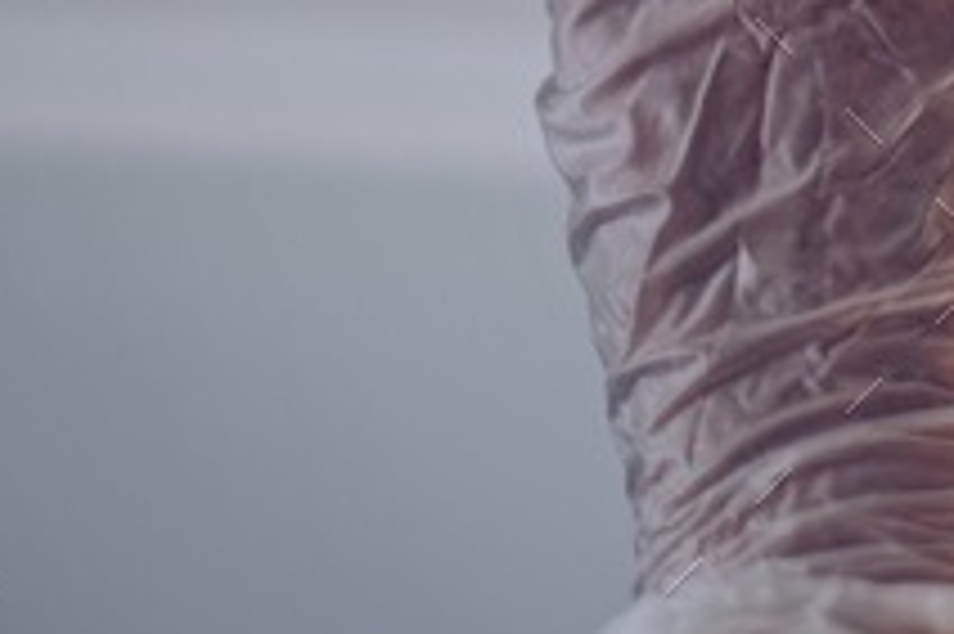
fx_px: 5534
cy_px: -205
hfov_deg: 9.8
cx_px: 976
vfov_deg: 6.5
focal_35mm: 209
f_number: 1.8
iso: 200
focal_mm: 50
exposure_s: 1/160
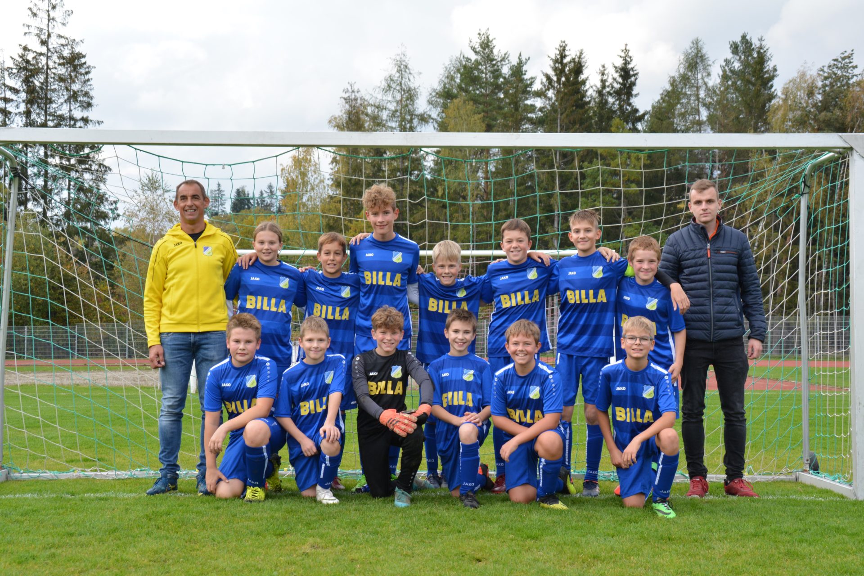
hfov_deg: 35.1
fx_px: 1368
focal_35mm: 57
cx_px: 432
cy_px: 288
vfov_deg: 23.8
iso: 500
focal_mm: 38
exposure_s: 1/250
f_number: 8
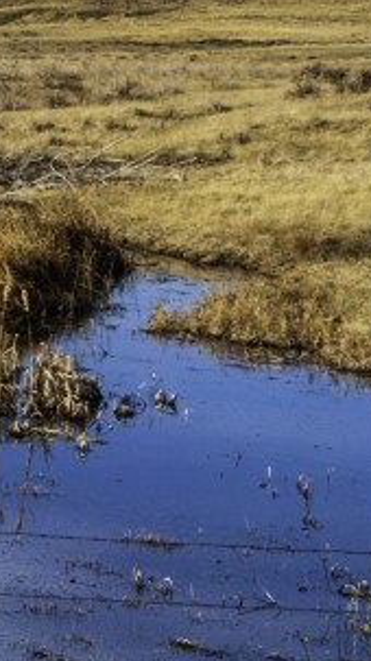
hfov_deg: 8.3
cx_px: -582
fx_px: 2296
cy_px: 103
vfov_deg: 16.2
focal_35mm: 131
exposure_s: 1/30
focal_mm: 22
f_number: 16
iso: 125
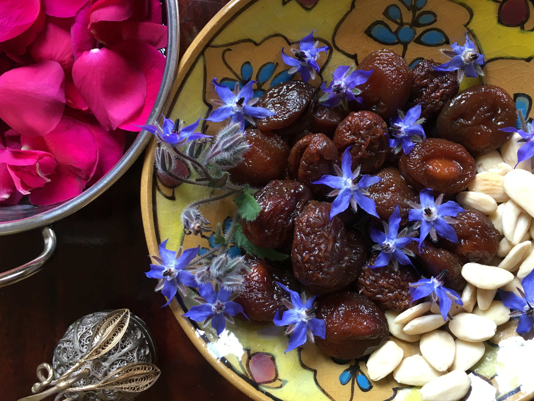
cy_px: 197
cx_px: 294
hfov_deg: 55.3
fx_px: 509
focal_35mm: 33
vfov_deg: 42.9
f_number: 2.2
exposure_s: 1/33
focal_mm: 4.2
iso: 80
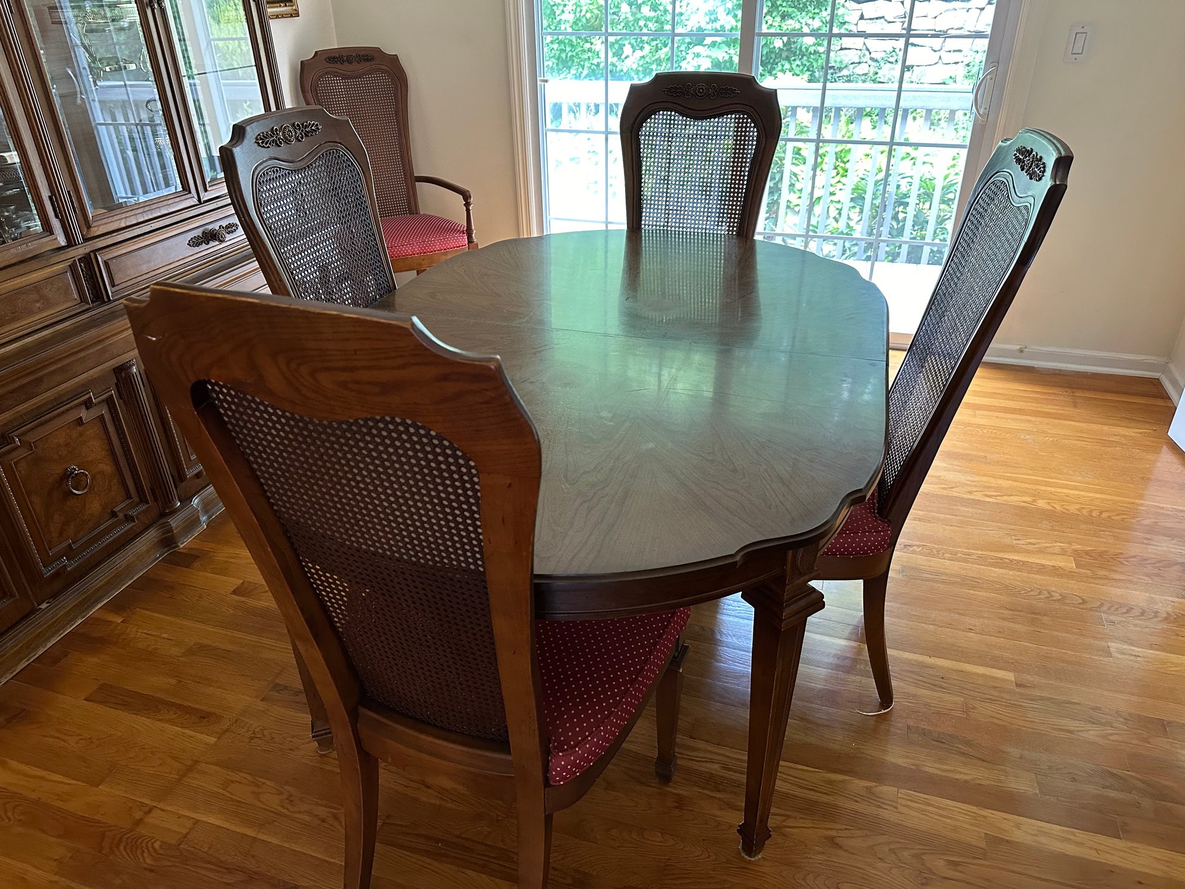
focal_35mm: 24
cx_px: 592
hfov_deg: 71.6
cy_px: 444
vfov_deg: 56.8
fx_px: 822
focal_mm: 6.86
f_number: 1.78
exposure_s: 1/60
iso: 500
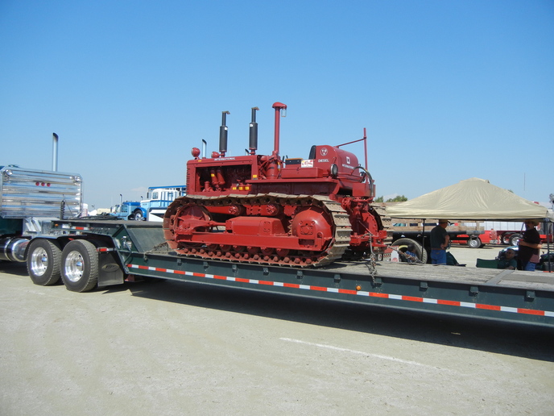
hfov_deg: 60.0
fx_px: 480
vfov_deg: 46.8
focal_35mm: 30
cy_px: 208
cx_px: 277
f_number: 7
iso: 160
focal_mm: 5.4
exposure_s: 1/431
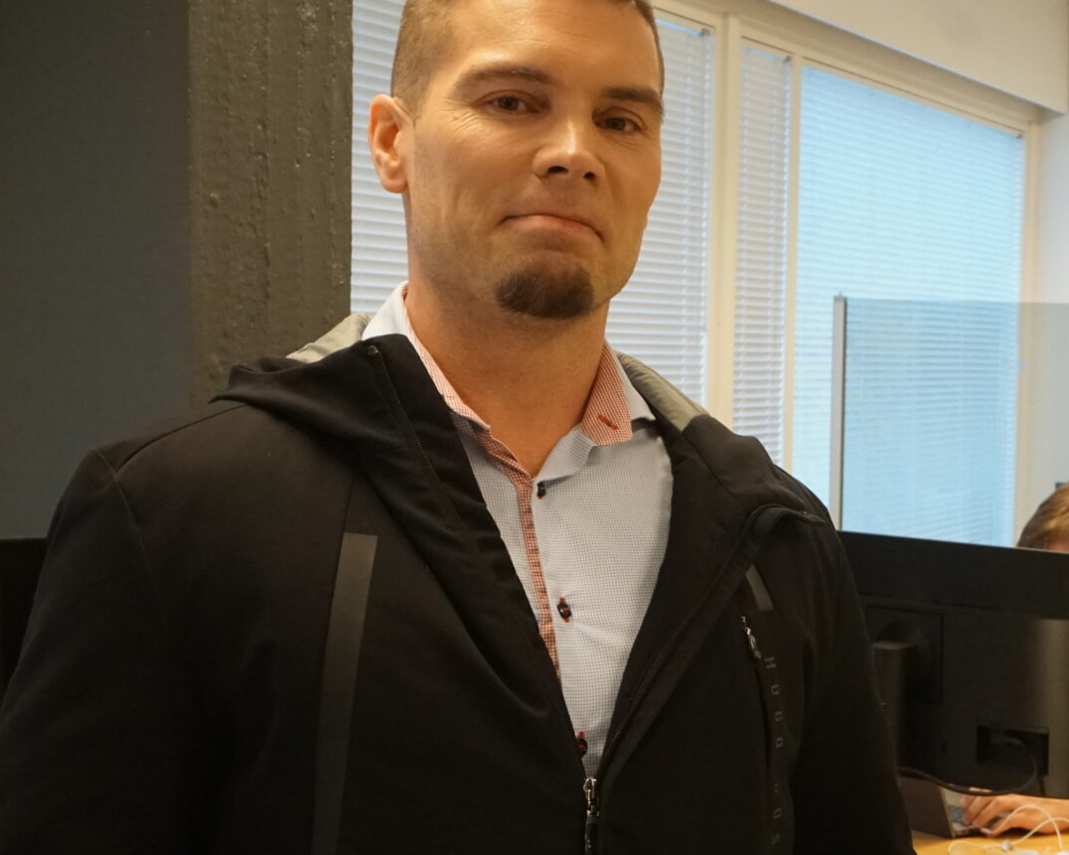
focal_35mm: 75
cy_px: 577
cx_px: 963
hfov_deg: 24.6
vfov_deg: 20.4
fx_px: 2373
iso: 1600
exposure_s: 1/60
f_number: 7.1
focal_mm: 28
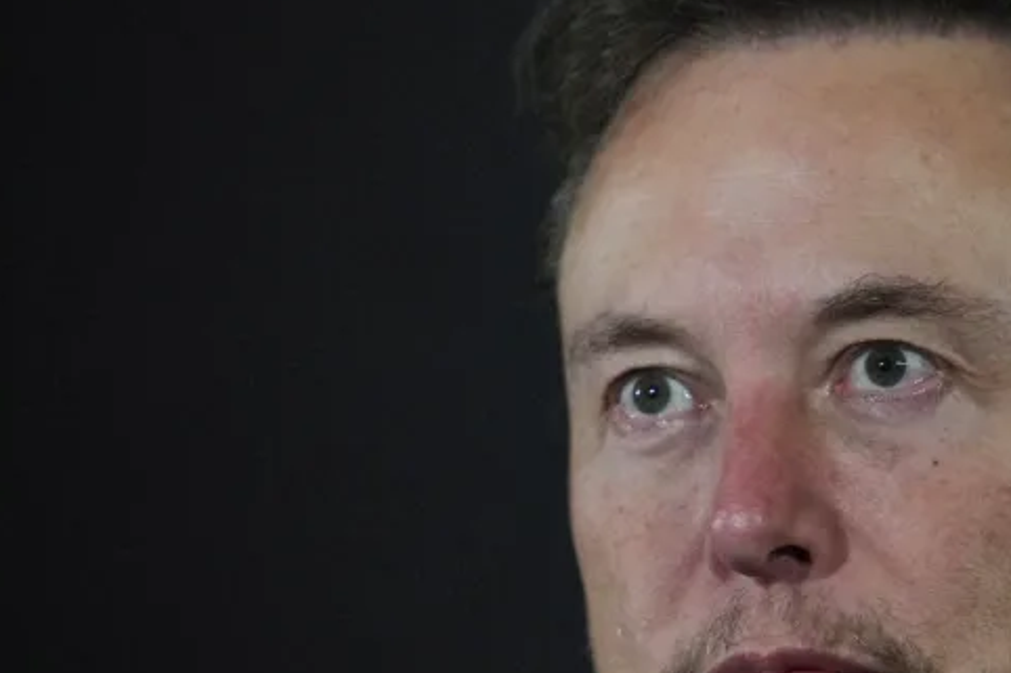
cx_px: 885
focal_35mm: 850
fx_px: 23861
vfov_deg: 1.6
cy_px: 448
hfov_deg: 2.4
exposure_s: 1/640
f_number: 2.8
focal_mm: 400
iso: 3200
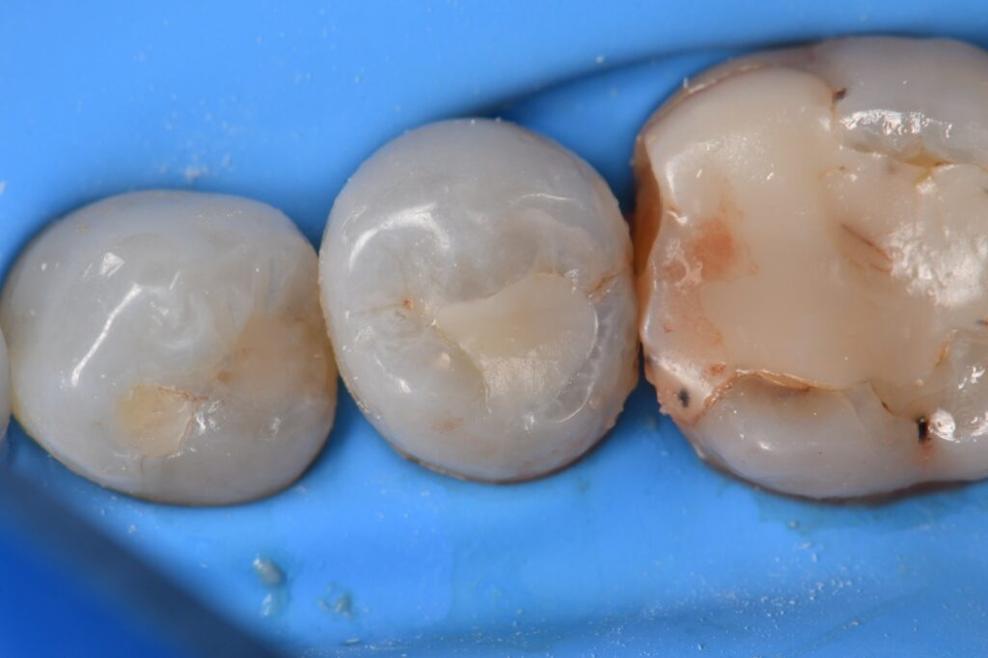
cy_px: 329
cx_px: 494
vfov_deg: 8.7
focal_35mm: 157
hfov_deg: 13.1
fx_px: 4307
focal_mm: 105
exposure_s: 1/200
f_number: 32
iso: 200
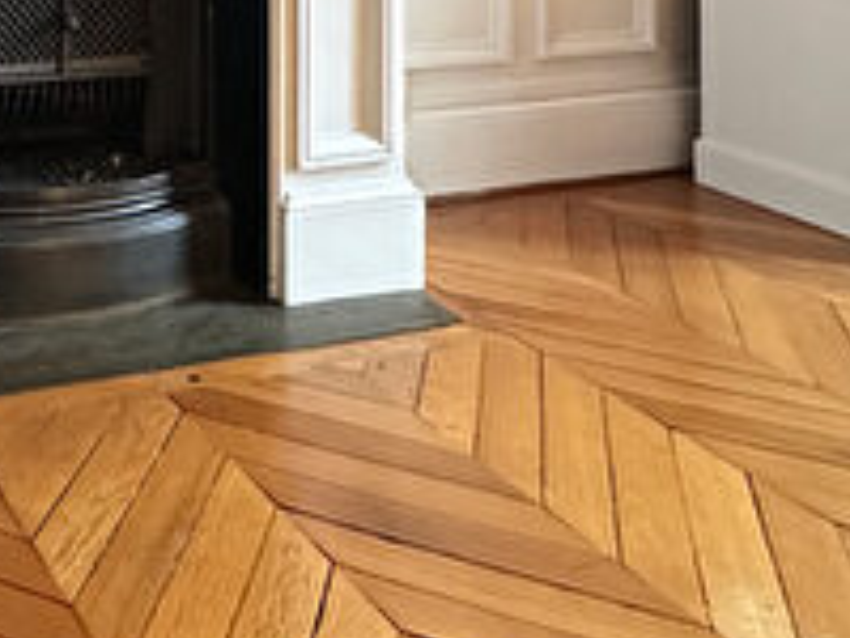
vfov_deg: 24.6
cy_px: -257
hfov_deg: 34.0
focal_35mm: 49
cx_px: -72
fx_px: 1203
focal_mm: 2.22
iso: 1000
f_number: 2.2
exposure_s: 1/50
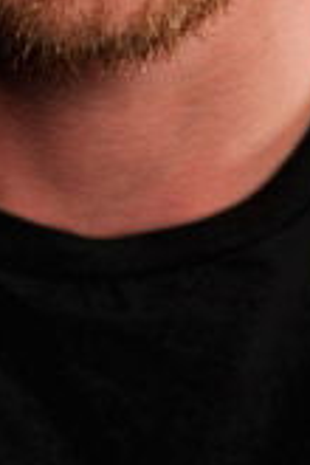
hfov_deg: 5.4
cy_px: -358
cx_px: 55
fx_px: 3281
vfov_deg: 7.9
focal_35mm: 254
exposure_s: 1/125
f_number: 2.8
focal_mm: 70
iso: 200
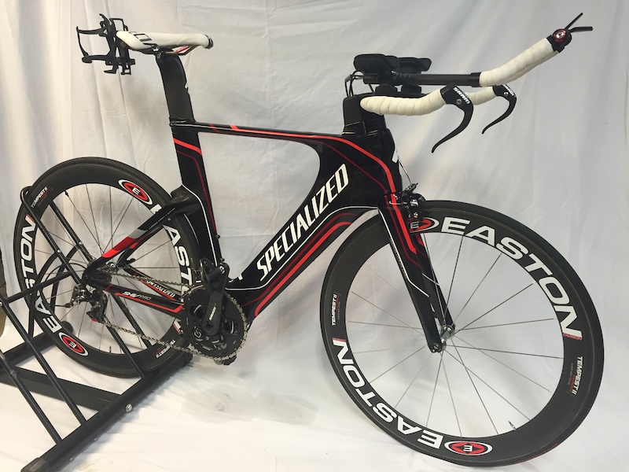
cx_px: 314
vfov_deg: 48.2
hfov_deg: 61.7
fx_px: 527
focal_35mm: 29
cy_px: 236
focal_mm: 4.15
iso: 80
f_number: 2.2
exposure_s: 1/30
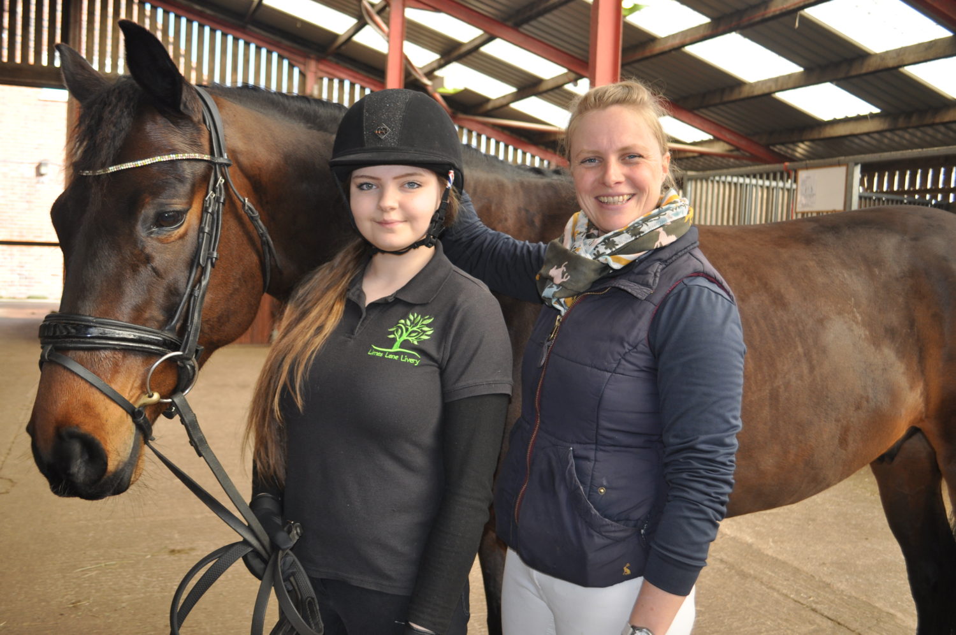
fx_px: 875
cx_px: 478
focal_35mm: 33
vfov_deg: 39.9
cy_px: 318
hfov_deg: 57.3
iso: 320
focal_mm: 22
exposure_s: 1/200
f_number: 4
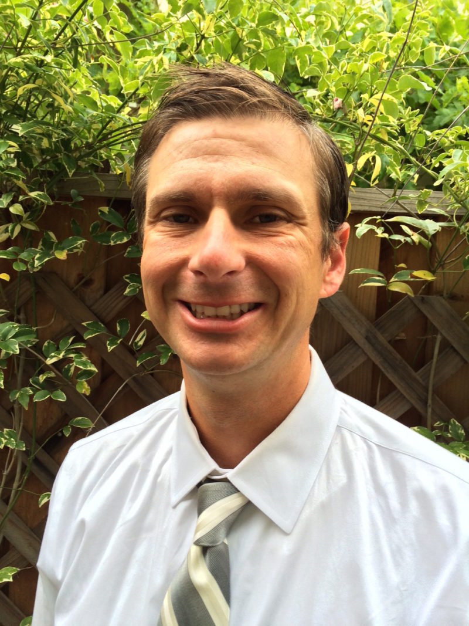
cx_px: 234
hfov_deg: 48.2
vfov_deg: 61.7
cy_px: 313
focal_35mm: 29
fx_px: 524
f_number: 2.2
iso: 40
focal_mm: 4.15
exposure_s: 1/40
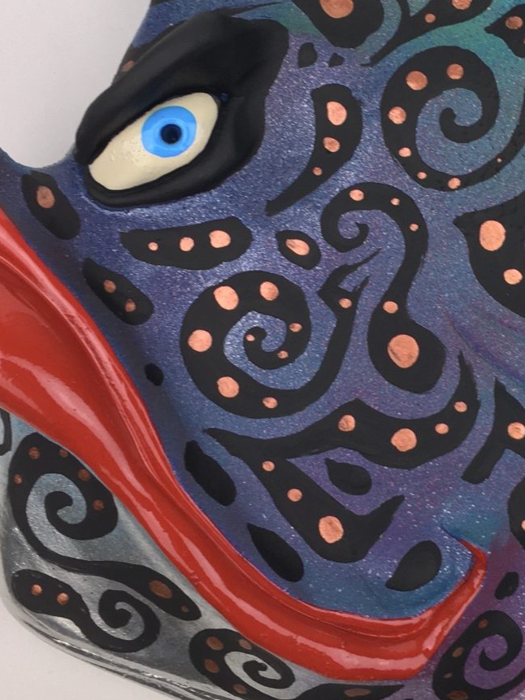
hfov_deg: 21.0
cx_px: 427
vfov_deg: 28.1
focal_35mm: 69
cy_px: 288
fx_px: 1395
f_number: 2.2
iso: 40
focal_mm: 4.15
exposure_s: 1/120
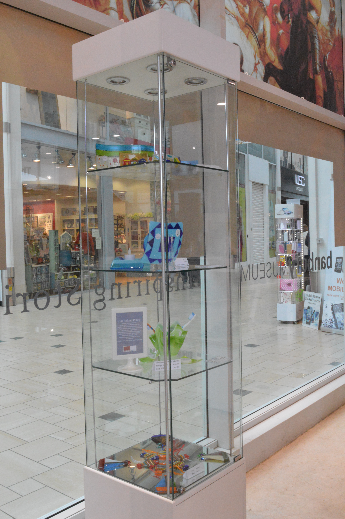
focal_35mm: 36
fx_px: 518
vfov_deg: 53.2
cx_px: 172
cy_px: 260
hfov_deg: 36.8
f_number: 22
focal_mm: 24
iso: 3200
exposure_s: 1/40
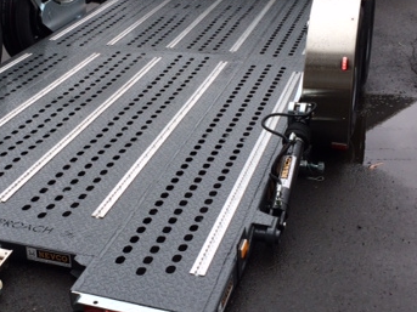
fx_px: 674
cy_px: 101
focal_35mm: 56
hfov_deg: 33.9
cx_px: 125
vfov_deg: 25.9
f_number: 2.2
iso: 32
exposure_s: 1/746
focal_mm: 4.12
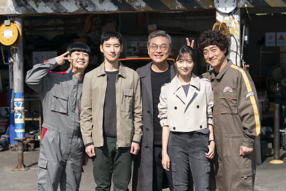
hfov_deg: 24.2
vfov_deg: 16.3
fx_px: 667
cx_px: 143
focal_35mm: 84
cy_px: 96
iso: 400
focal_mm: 84
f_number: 5
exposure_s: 1/2500
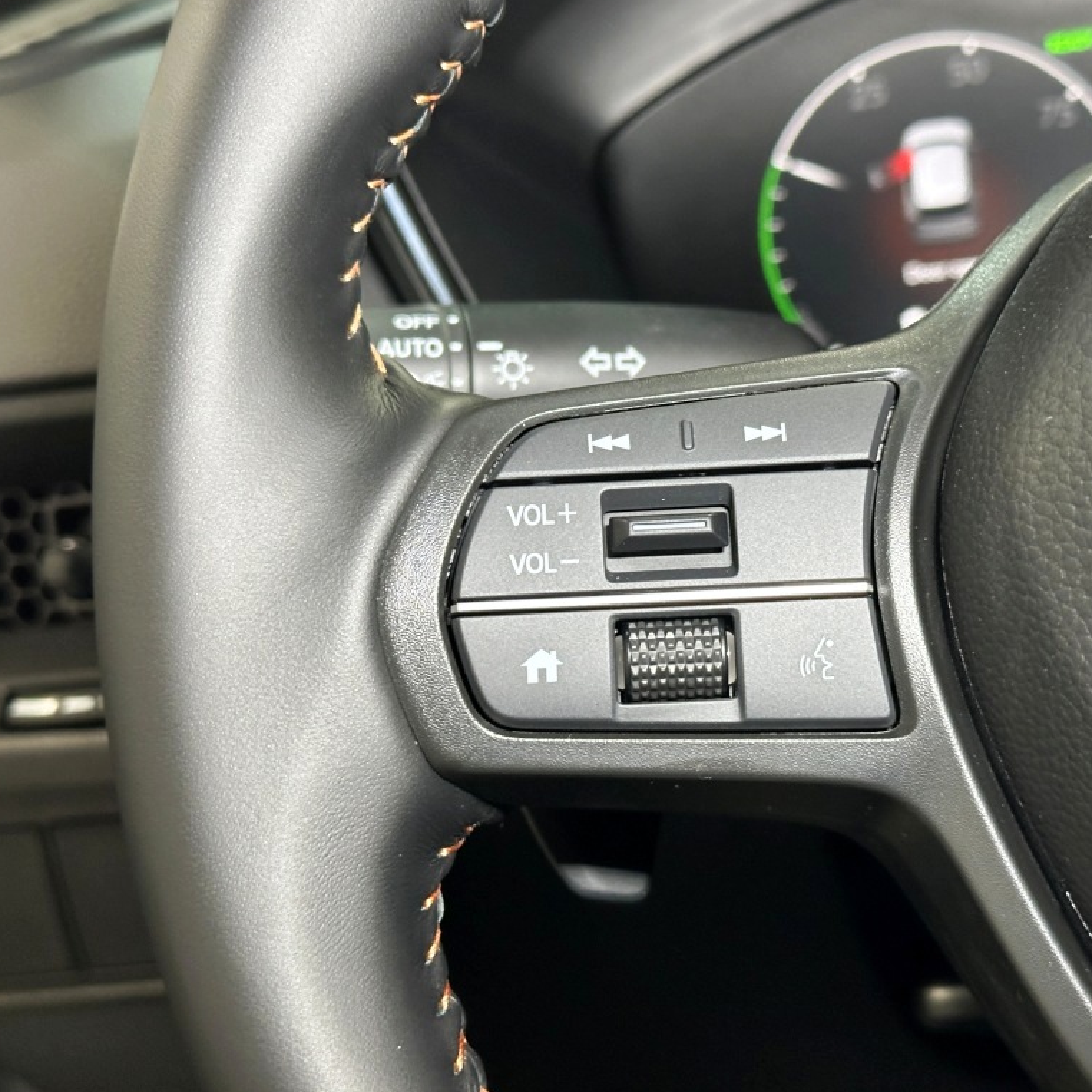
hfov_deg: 30.0
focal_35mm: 57
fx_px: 2034
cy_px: 546
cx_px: 649
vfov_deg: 30.0
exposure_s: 1/40
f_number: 1.78
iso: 400
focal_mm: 6.86
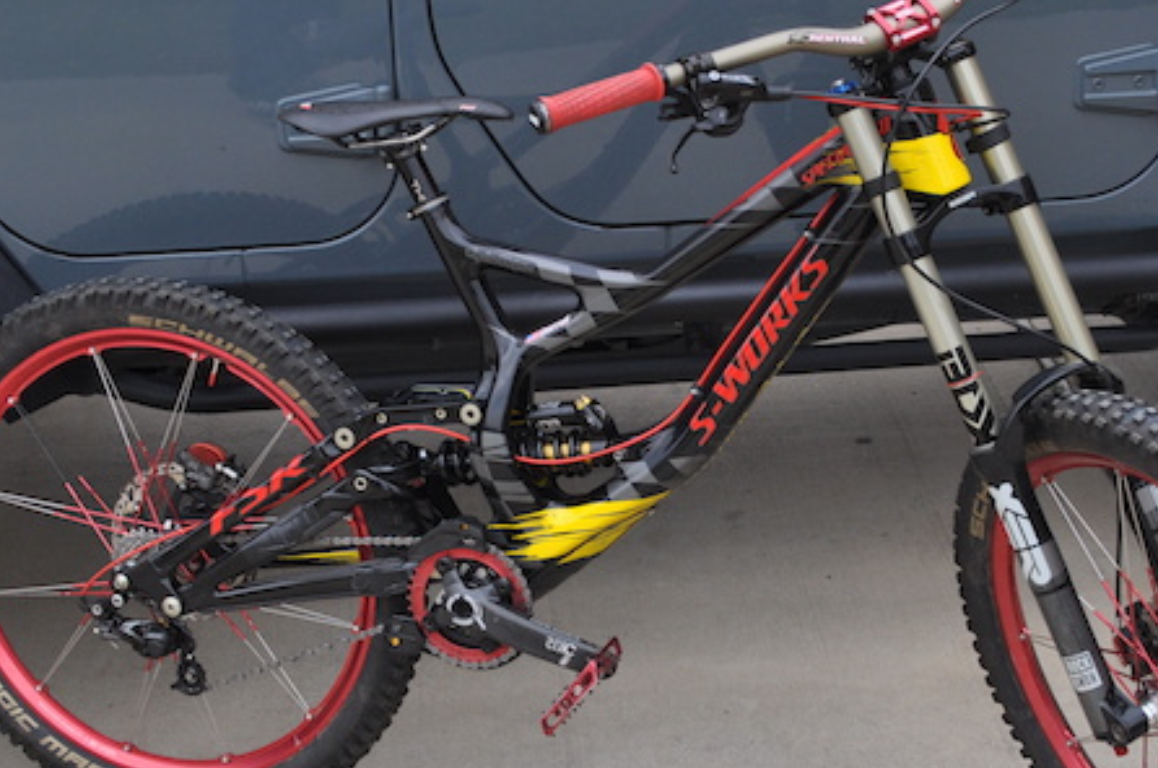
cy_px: 370
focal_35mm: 70
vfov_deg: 19.4
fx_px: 2248
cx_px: 652
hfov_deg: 28.9
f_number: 5.6
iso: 400
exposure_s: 1/125
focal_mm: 26
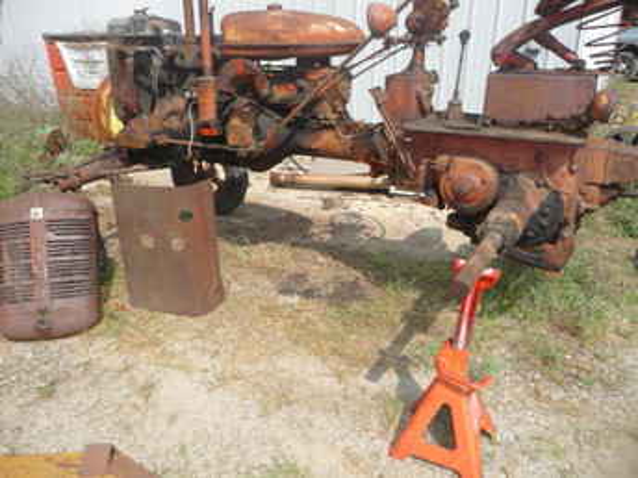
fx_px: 516
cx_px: 319
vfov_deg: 49.7
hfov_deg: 63.4
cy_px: 239
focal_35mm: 28
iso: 100
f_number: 3.3
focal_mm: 4.7
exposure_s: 1/800
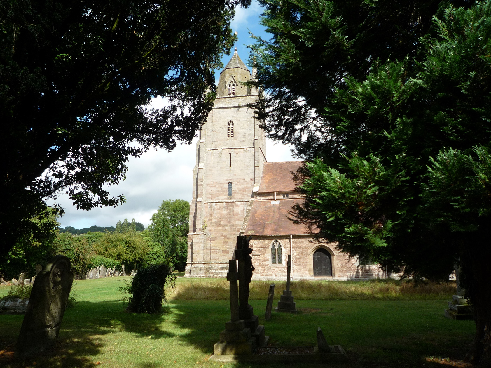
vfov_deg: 54.9
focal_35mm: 25
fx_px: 355
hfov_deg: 69.4
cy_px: 184
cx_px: 246
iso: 100
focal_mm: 4.4
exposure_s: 1/640
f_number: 3.5
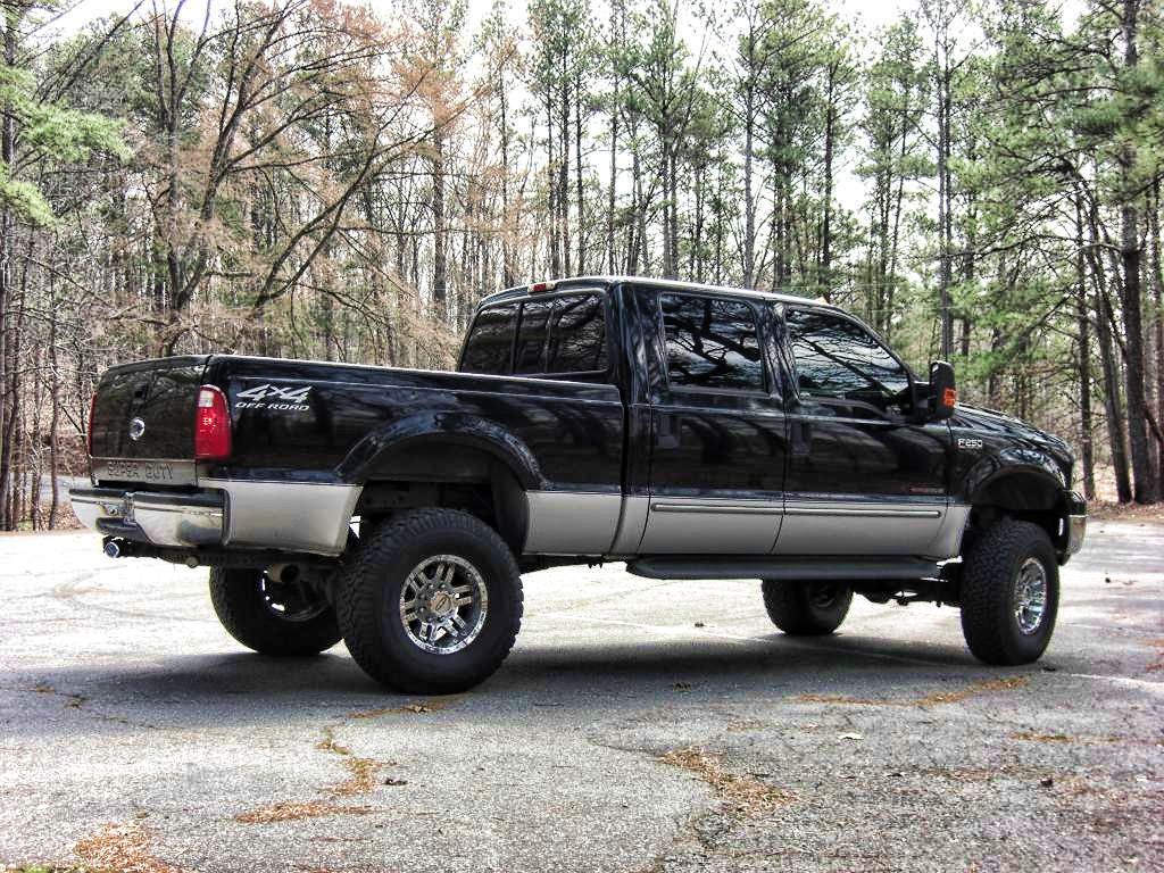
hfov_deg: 41.2
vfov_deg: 31.5
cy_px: 436
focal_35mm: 46
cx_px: 582
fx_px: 1547
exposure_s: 1/160
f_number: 3.1
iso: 80
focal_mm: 9.5
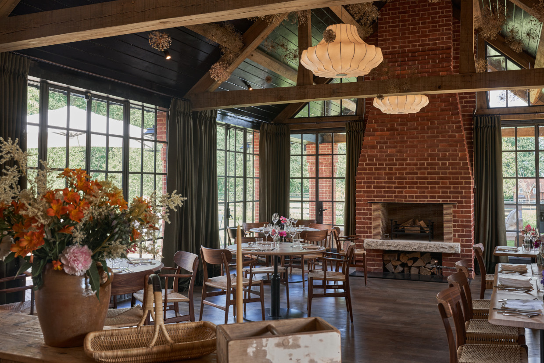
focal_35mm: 36
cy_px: 182
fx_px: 539
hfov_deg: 53.5
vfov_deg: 37.2
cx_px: 272
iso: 200
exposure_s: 1/40
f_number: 6.3
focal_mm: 35.7
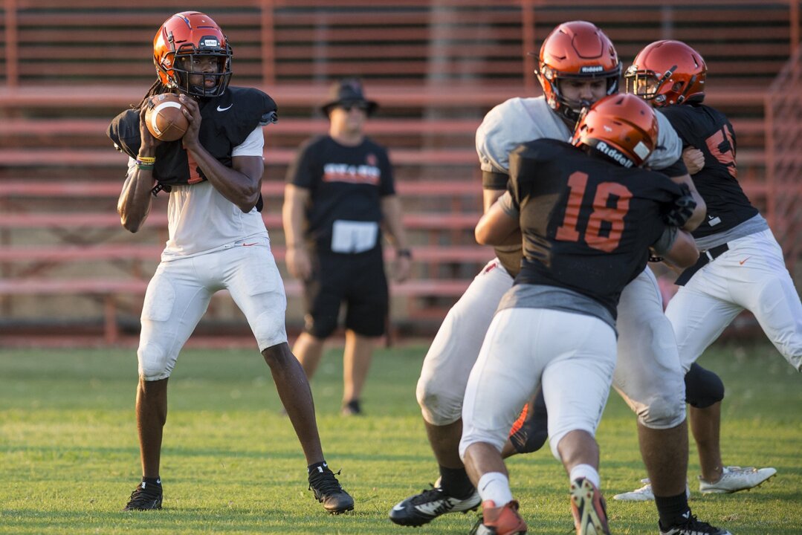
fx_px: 6685
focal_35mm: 300
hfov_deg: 6.9
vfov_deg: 4.6
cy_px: 268
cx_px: 401
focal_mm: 300
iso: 800
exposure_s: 1/800
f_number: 3.2
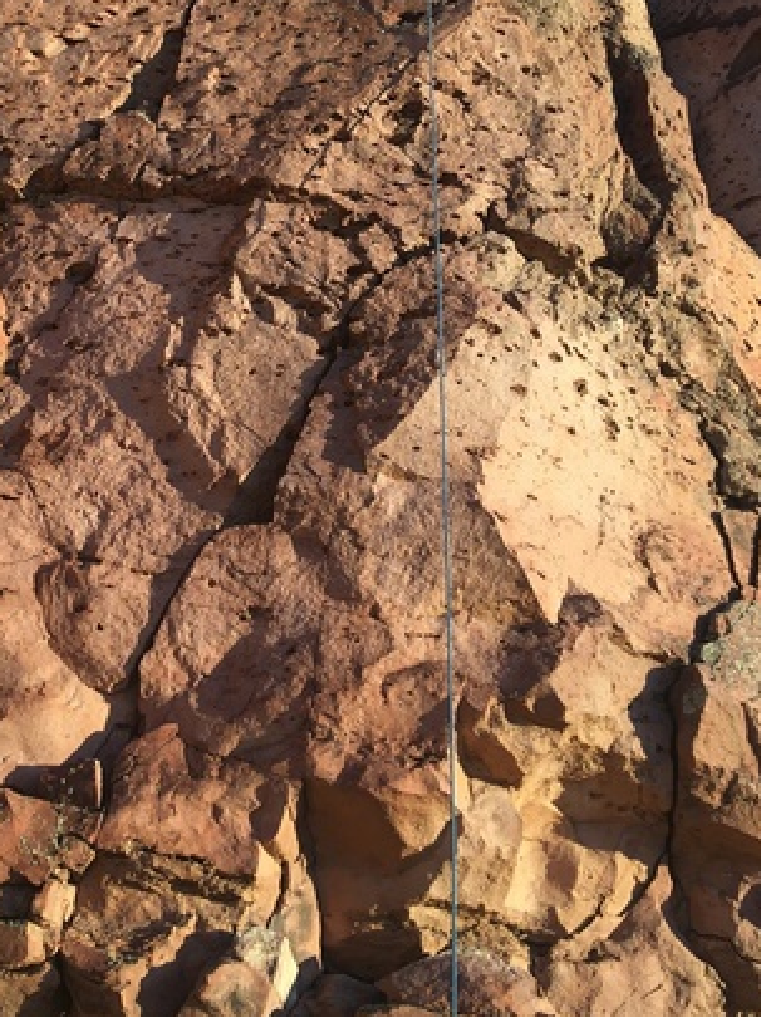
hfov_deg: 33.1
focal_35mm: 43
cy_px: 294
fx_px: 1262
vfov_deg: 42.9
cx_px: 224
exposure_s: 1/323
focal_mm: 4.15
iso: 25
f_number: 2.2
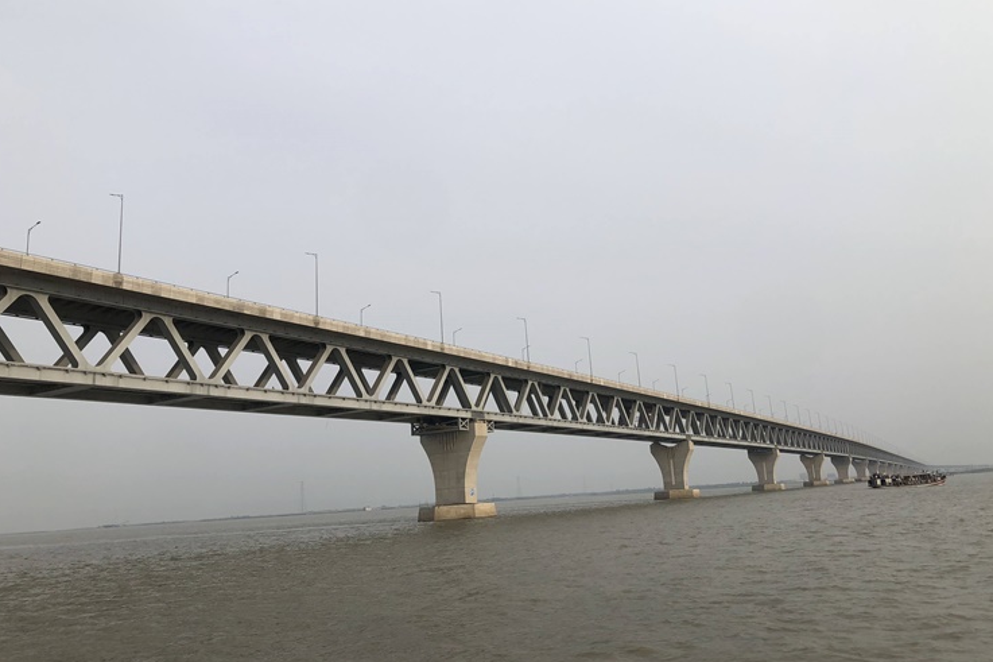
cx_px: 502
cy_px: 308
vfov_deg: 43.6
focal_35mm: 30
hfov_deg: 61.9
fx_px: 827
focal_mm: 3.99
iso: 20
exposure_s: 1/2088
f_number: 1.8
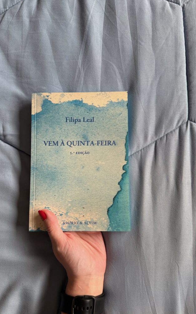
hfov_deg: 47.5
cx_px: 90
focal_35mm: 26
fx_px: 222
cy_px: 156
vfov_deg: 70.4
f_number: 1.78
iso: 250
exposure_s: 1/60
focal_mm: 6.76
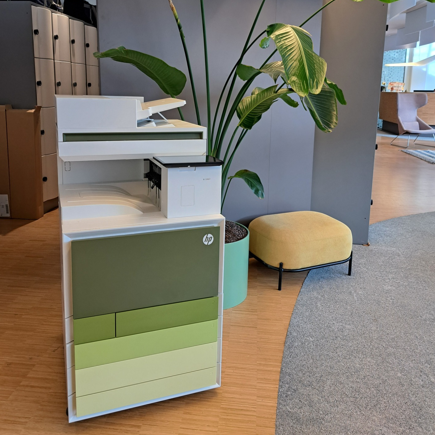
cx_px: 217
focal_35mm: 29
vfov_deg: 54.8
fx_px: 412
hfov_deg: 55.6
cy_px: 157
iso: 125
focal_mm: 5.23
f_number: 1.8
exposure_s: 1/50
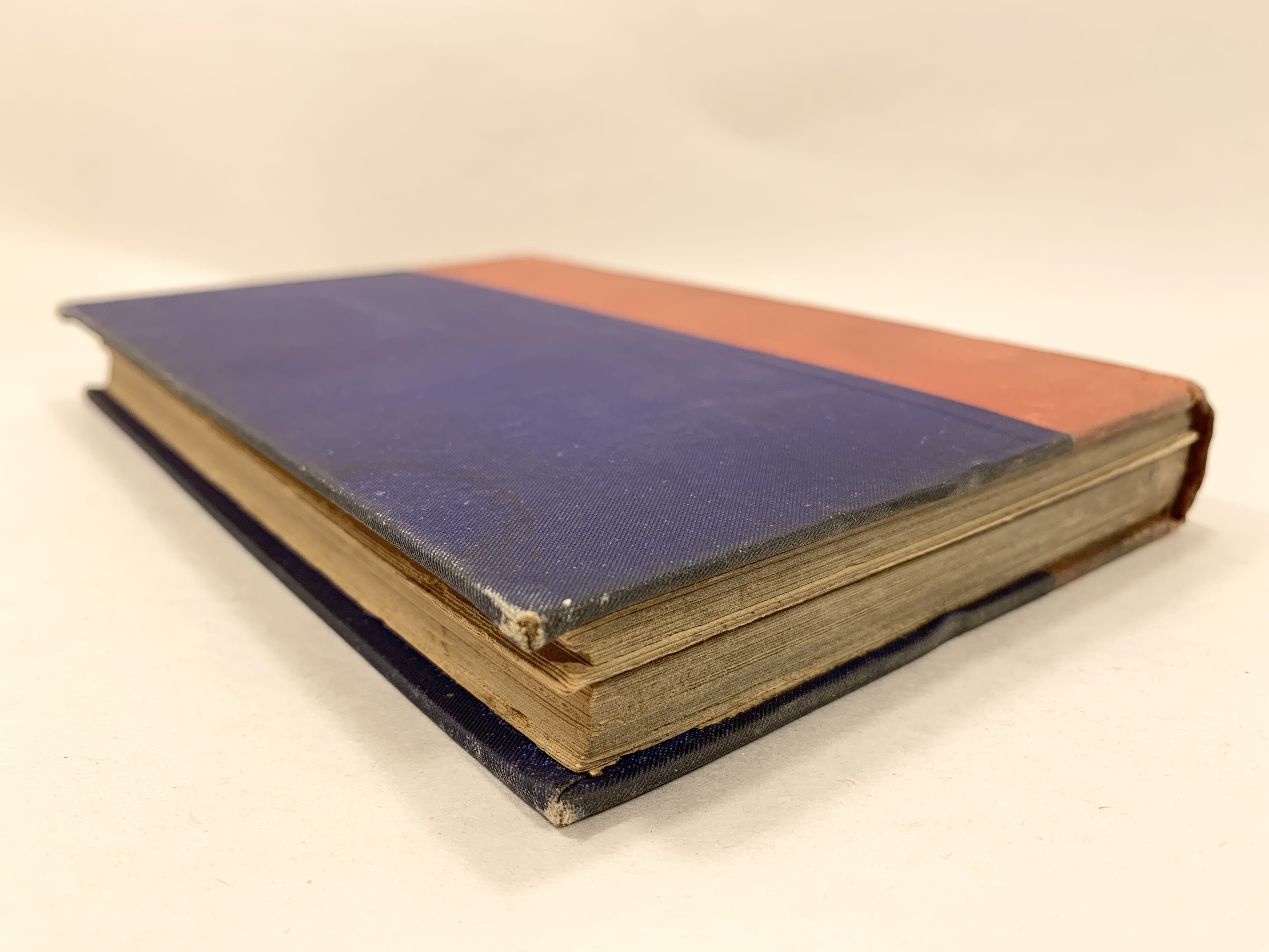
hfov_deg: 67.3
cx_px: 634
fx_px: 953
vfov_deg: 53.1
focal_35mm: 26
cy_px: 476
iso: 32
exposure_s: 1/120
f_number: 1.8
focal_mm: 4.25
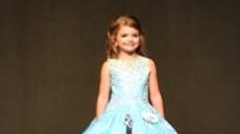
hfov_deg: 18.9
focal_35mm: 112
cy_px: 82
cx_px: 204
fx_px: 712
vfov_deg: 10.8
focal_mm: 22
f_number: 3.8
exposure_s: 1/125
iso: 3200
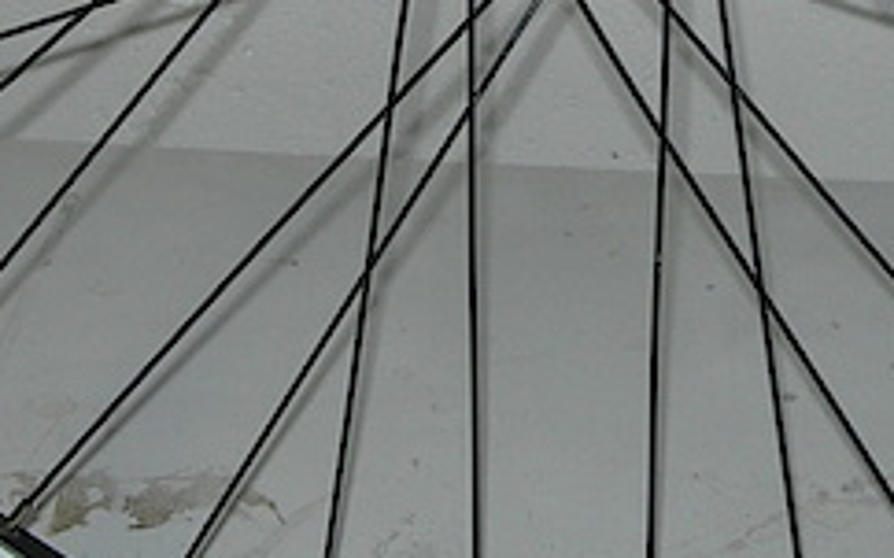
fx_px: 3239
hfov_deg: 15.7
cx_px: 584
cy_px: -251
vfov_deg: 9.6
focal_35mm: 133
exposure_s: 1/60.1
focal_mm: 7.8
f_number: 2.8
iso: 50
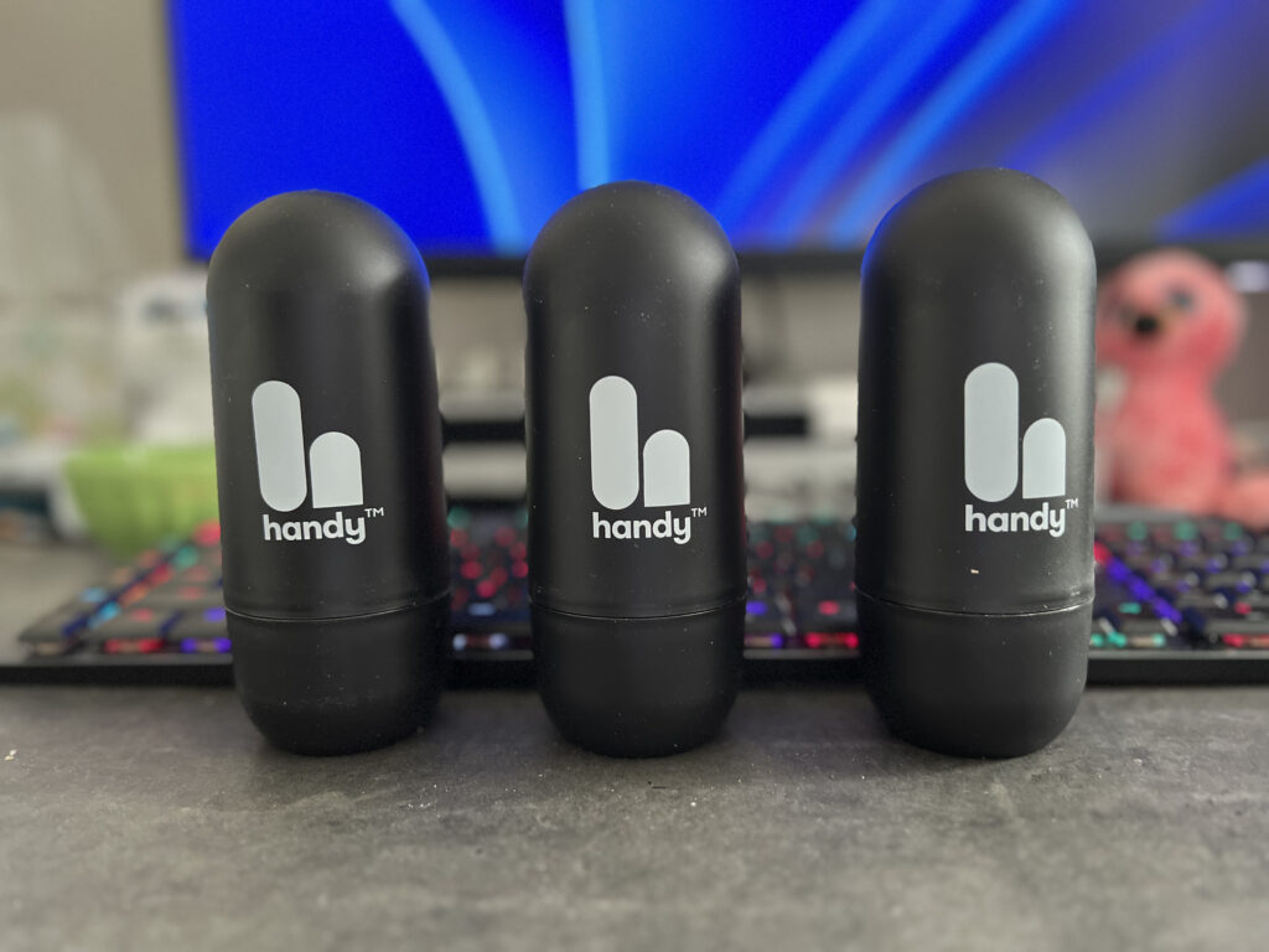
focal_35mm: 26
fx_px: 953
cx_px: 634
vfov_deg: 53.1
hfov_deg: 67.3
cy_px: 476
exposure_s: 1/30
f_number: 1.5
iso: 640
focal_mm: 5.7
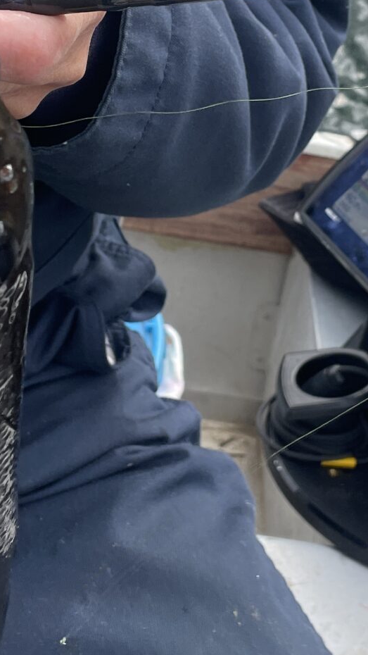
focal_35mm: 78
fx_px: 1353
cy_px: 175
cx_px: 211
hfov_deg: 15.5
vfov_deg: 26.9
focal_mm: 4.2
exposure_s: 1/1276
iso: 50
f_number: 1.6
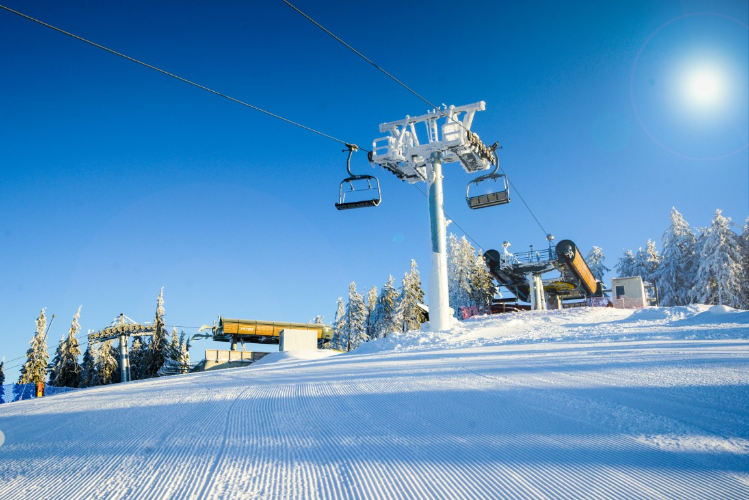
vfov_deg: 43.6
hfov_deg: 61.9
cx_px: 374
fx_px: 624
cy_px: 250
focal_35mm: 30
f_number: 9
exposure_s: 1/320
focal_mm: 30
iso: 200
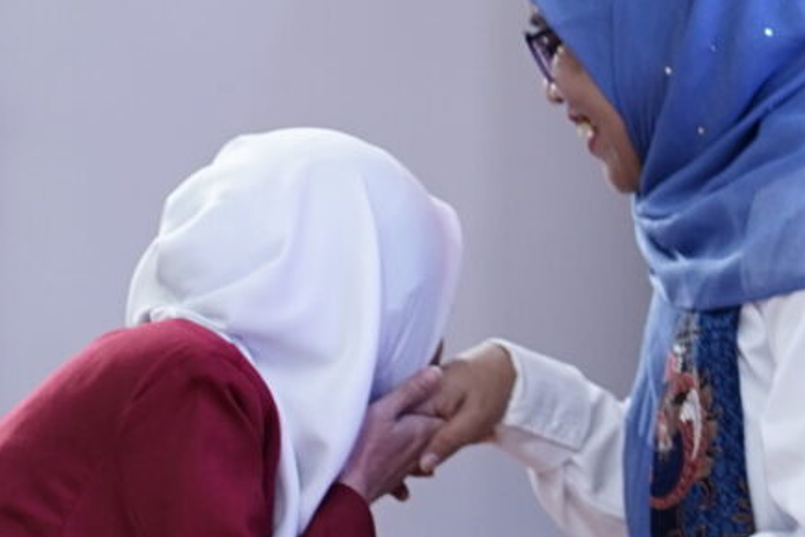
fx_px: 9793
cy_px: 207
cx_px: 513
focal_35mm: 438
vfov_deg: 3.1
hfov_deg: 4.7
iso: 500
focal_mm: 85
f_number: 1.8
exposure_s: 1/100
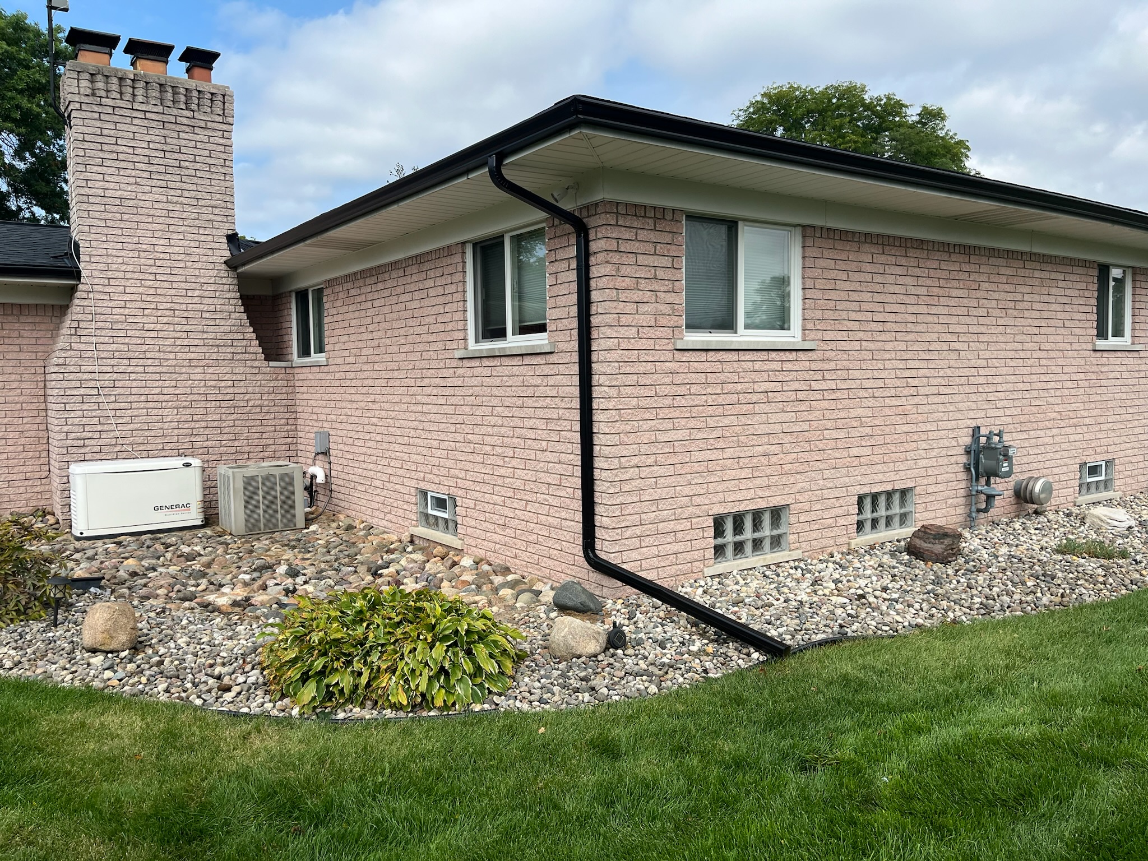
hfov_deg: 67.3
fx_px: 862
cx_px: 574
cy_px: 430
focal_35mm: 26
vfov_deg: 53.1
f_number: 1.6
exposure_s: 1/2268
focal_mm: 5.1
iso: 50
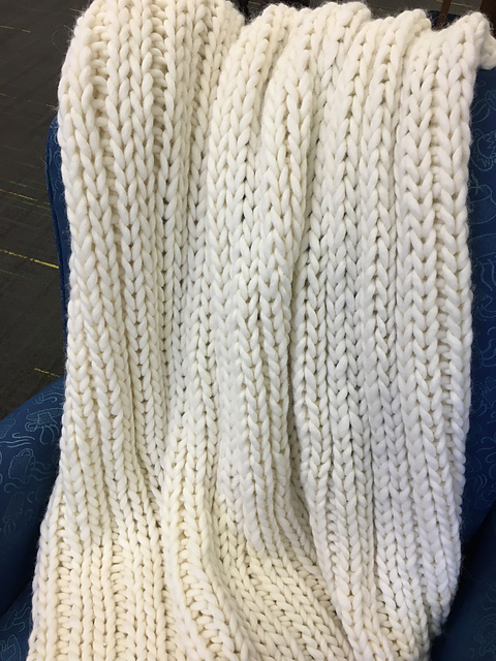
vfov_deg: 61.7
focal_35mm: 29
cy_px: 330
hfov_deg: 48.2
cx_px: 248
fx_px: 554
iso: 25
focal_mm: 4.15
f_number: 2.2
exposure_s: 1/30
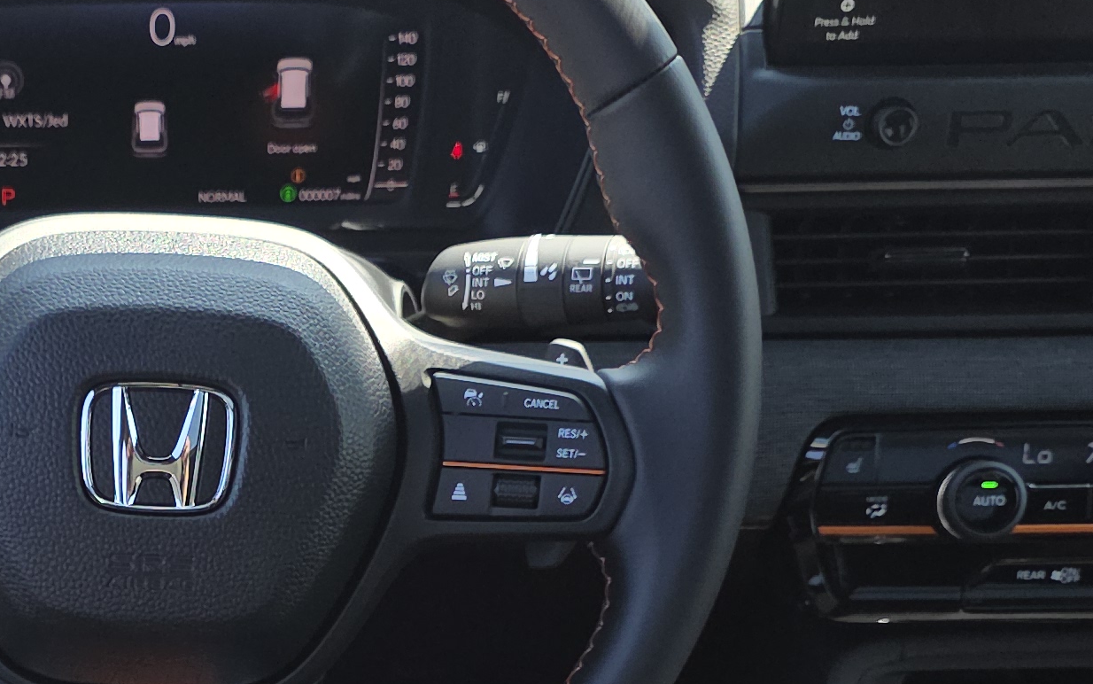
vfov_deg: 15.7
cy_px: 876
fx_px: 2354
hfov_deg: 25.2
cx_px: 65
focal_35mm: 79
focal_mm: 6.3
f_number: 1.7
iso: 32
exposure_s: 1/359
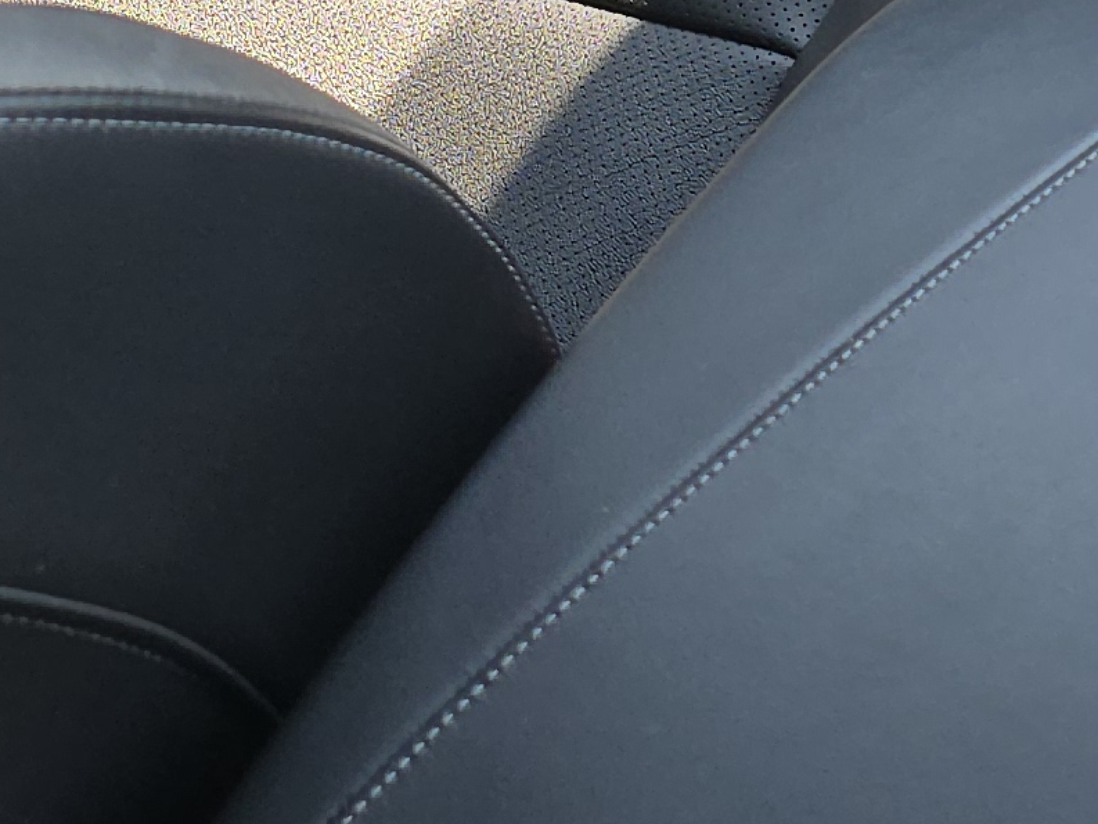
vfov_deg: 11.7
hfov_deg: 16.6
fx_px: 3680
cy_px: -687
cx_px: 1091
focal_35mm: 116
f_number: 1.7
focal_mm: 6.3
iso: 40
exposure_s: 1/180
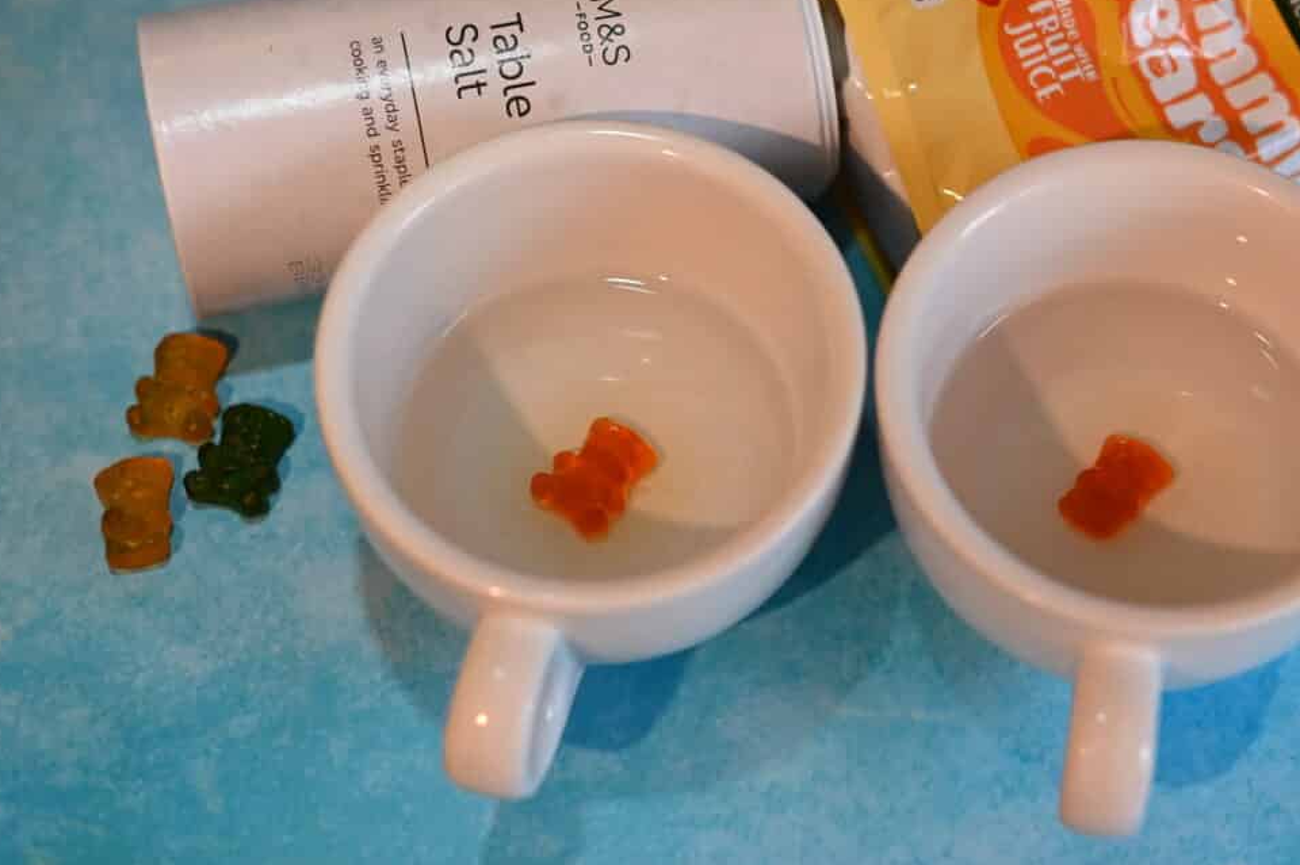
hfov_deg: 25.1
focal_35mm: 80
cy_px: 314
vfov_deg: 17.0
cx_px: 955
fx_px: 2887
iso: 800
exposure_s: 1/125
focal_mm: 50
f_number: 2.8
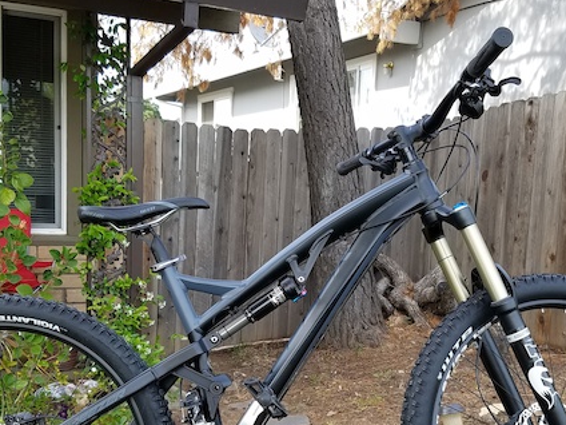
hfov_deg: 37.5
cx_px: 278
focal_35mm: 51
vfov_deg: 28.4
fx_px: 834
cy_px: 278
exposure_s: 1/384
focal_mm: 4.25
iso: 50
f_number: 1.7
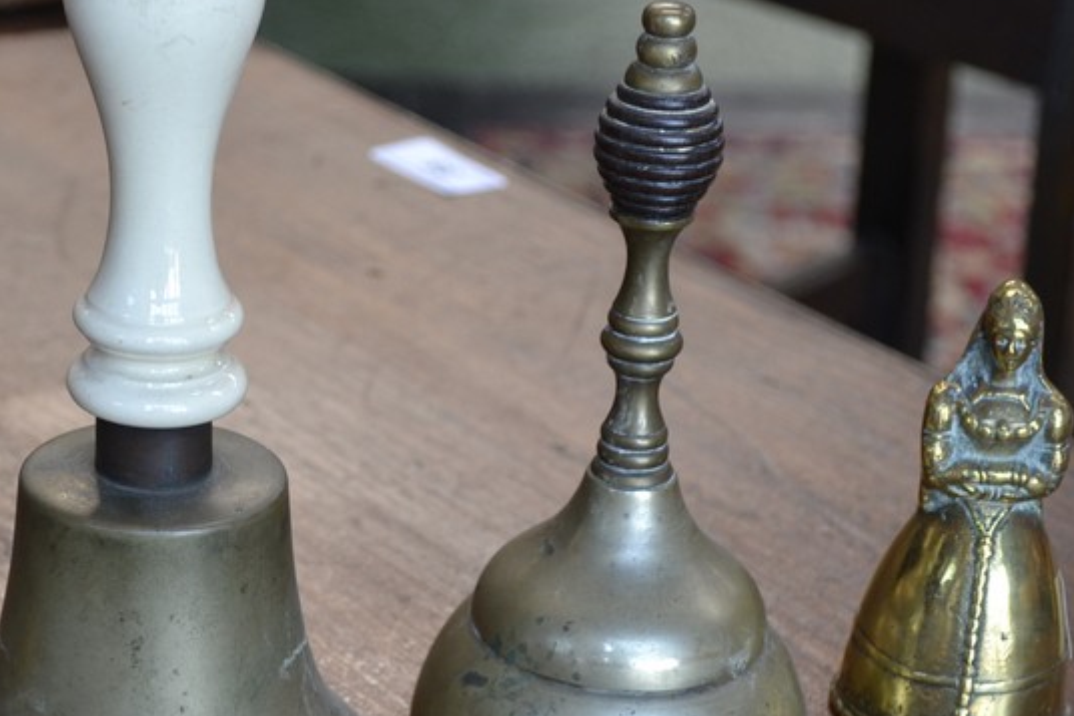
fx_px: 3340
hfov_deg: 18.1
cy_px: 428
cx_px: 194
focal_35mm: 112
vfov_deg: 12.2
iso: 400
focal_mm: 40
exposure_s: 1/40
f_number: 5.3
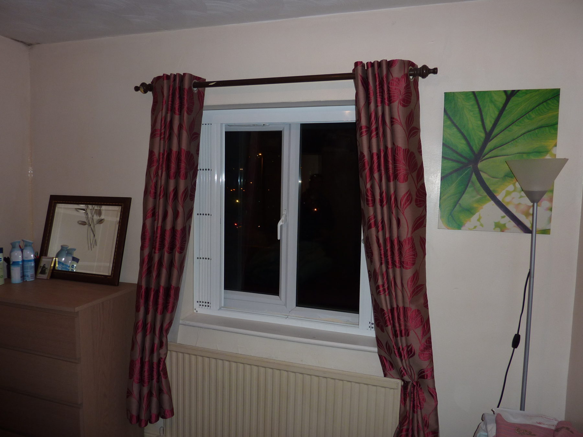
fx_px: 421
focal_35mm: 25
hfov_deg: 69.4
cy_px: 218
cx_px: 292
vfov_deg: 54.9
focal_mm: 4.1
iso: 100
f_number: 3.3
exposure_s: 1/30
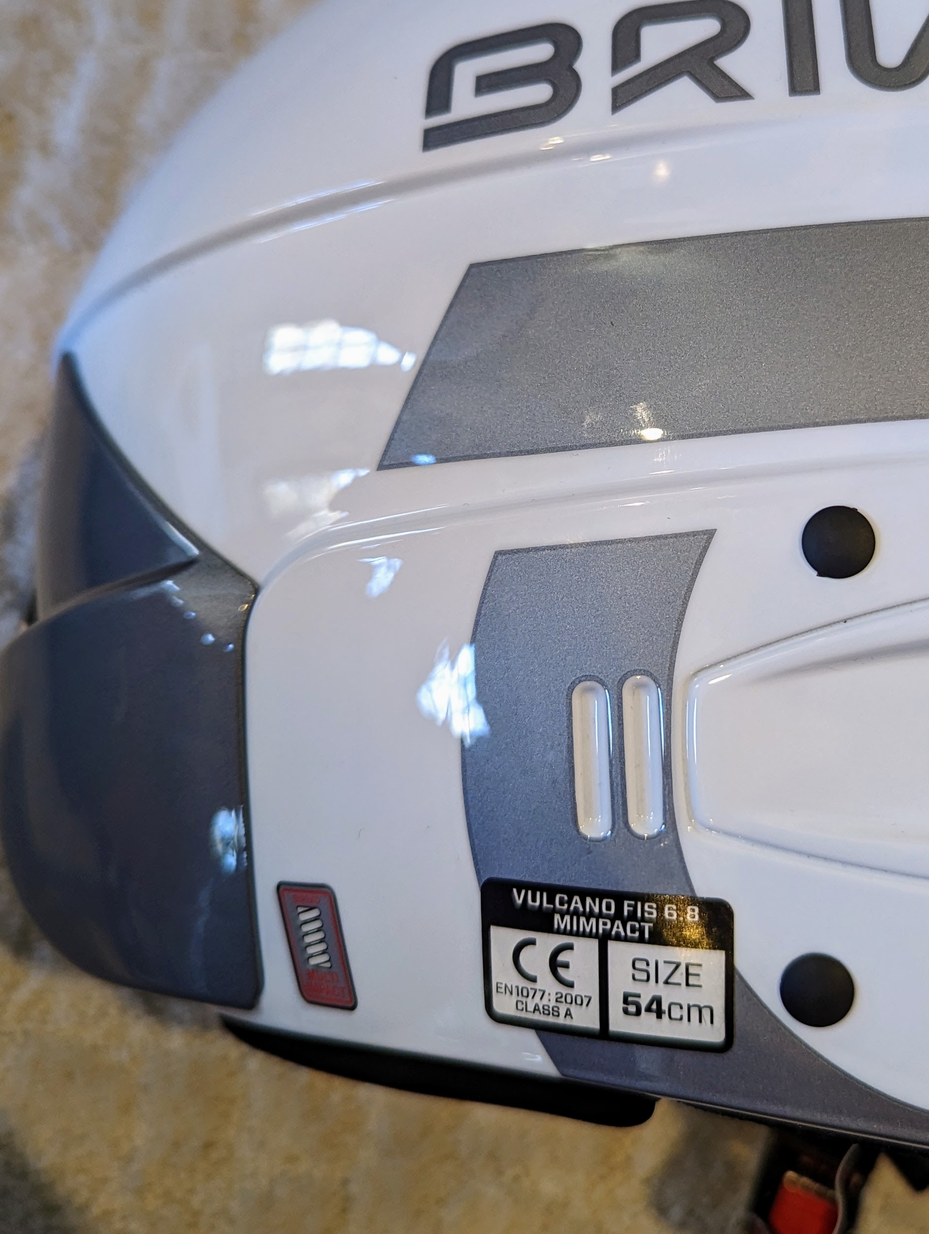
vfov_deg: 47.3
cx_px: 673
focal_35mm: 39
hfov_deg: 36.2
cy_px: 451
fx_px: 1392
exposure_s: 1/28.4
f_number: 1.85
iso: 243
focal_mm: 6.81
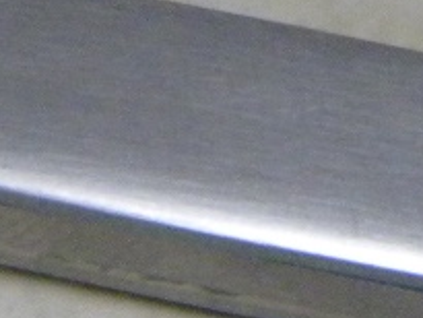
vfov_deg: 2.9
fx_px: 6272
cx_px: 322
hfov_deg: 3.9
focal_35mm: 513
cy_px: -147
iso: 800
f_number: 4.7
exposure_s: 1/55.5
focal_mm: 19
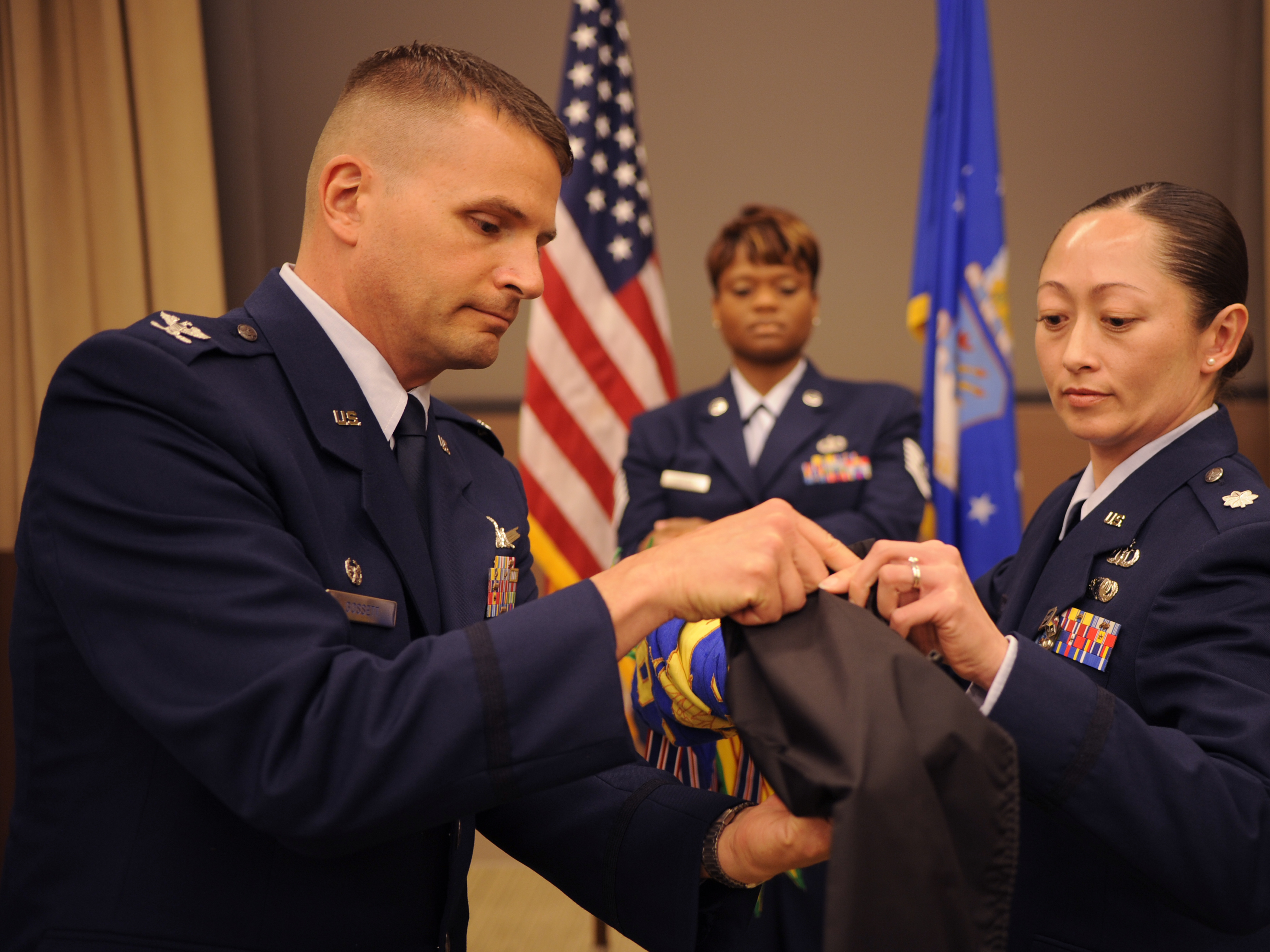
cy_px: 479
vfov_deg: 34.3
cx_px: 719
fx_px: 1541
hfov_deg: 44.7
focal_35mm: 42
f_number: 2.8
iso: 500
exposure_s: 1/80
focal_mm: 38
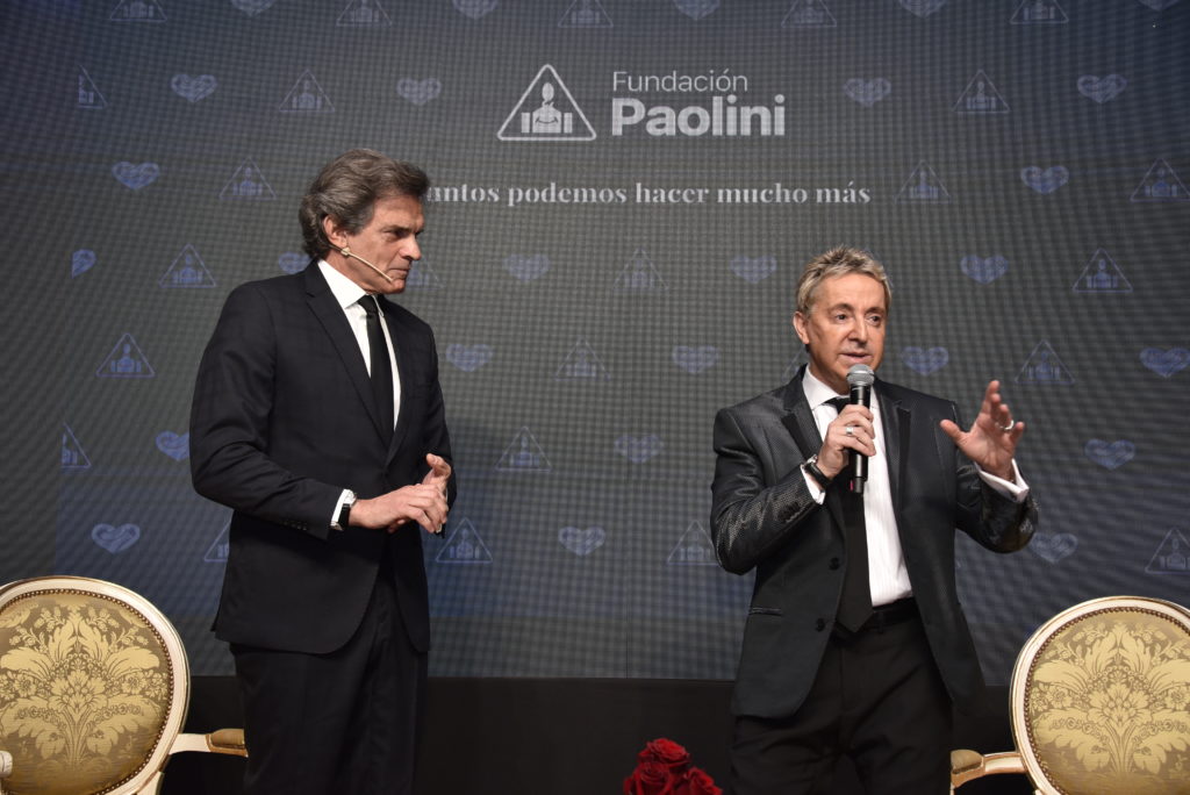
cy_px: 398
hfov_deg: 38.2
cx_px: 595
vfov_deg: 26.0
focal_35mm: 52
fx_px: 1720
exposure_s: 1/200
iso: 1000
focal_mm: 52
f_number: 5.6
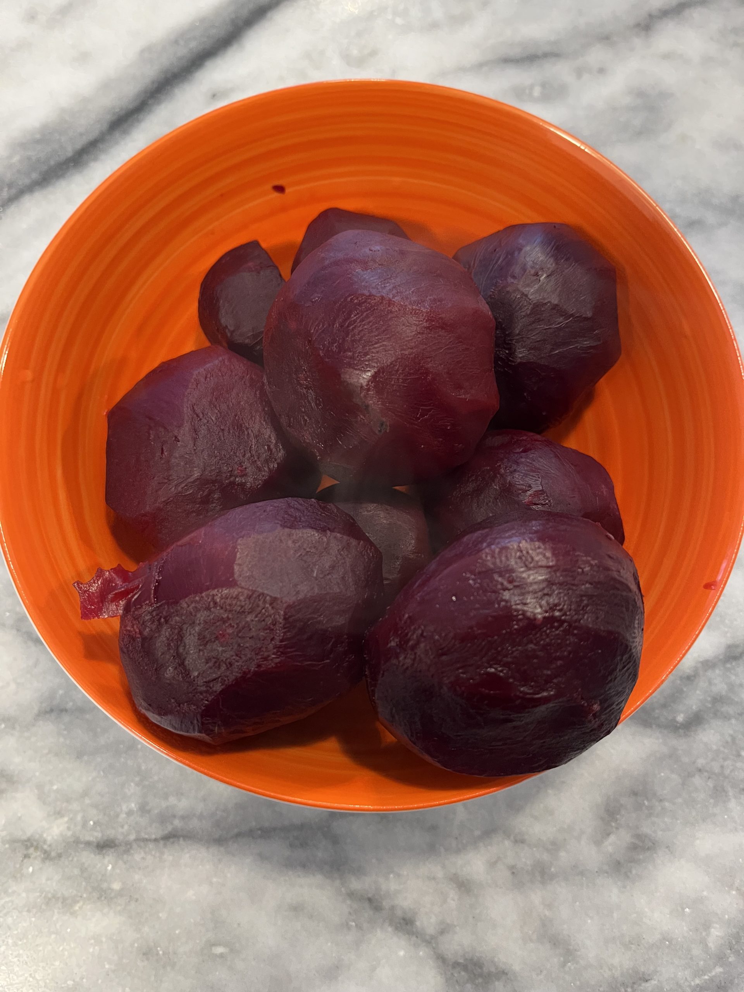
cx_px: 372
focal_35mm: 26
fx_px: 745
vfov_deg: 67.3
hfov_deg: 53.1
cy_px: 496
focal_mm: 5.1
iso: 250
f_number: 1.6
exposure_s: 1/60
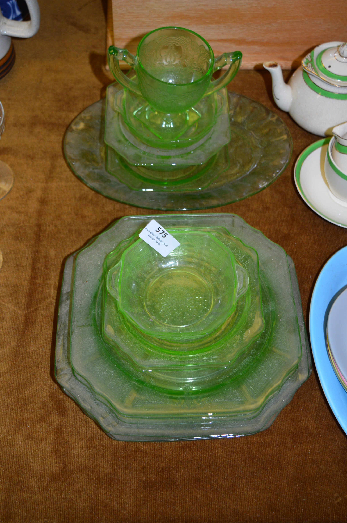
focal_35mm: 44
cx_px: 174
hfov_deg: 30.8
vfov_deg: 45.0
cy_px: 262
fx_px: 630
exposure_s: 1/60
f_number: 4.2
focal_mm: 29
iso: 500
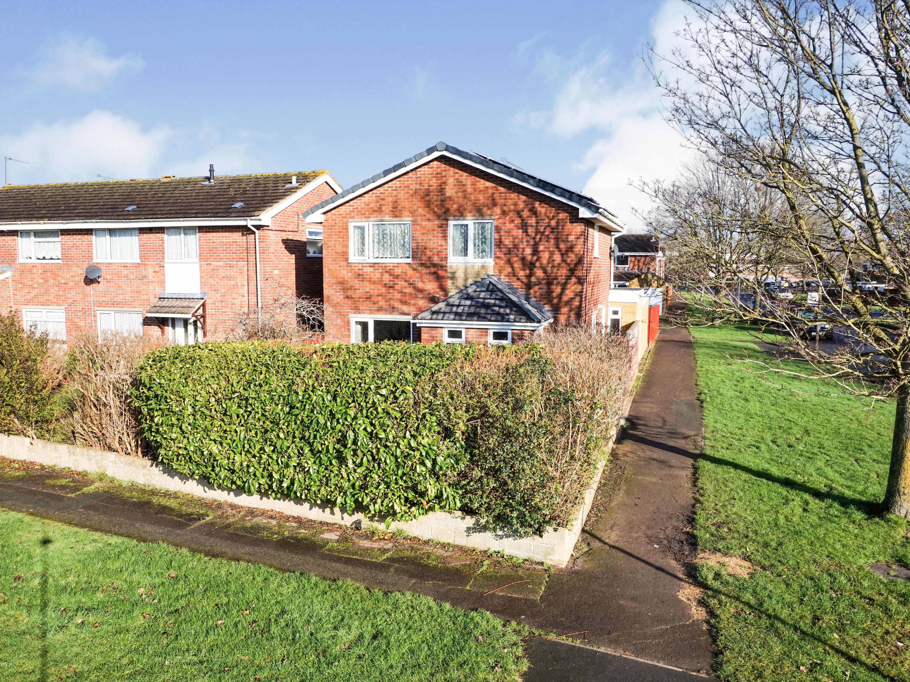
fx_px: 710
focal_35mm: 27
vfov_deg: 51.4
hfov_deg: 65.3
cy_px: 341
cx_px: 457
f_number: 13
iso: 100
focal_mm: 16
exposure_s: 1/80
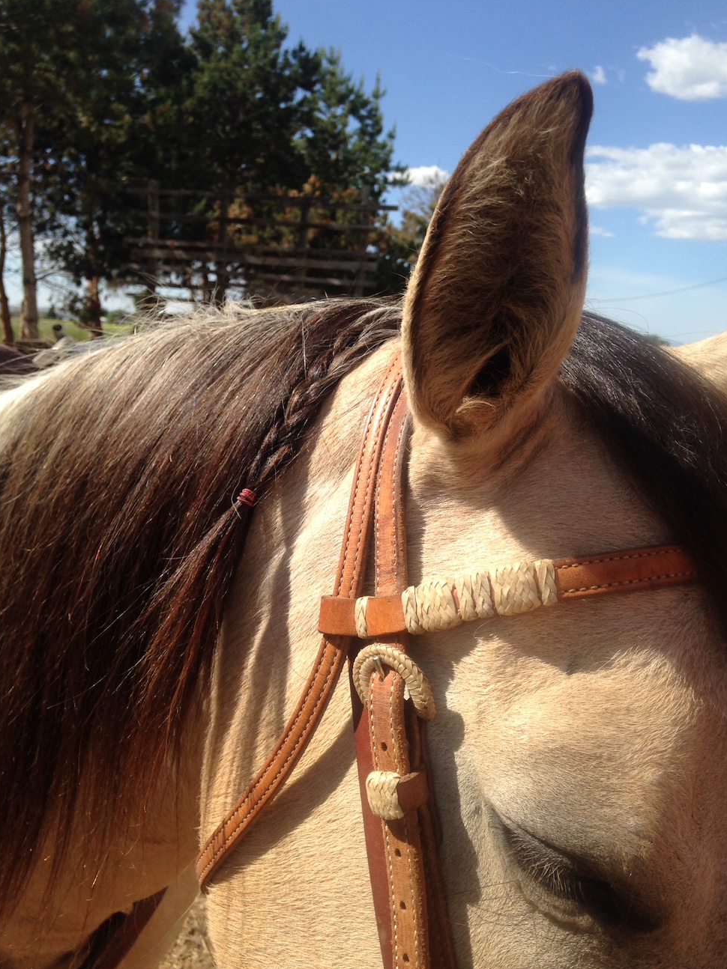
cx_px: 365
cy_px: 471
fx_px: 952
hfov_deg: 41.8
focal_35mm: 34
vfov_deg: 54.0
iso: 50
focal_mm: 4.12
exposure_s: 1/1323
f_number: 2.4
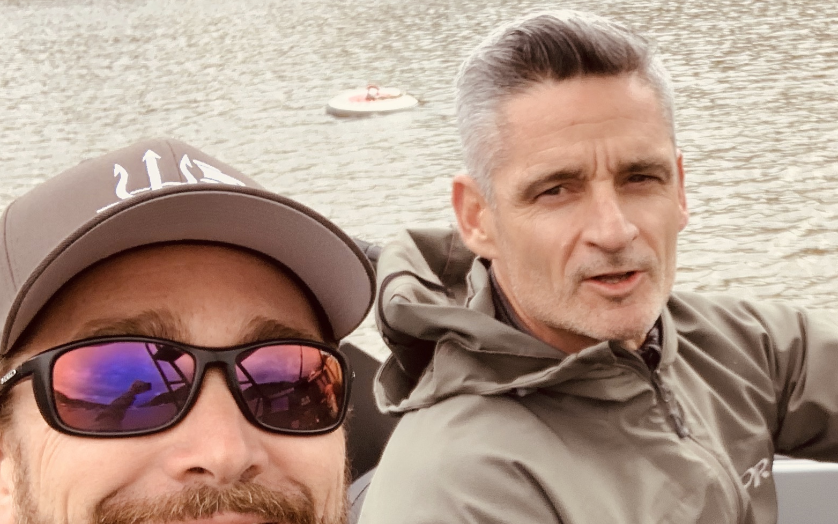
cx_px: 610
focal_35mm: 67
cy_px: 443
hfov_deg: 30.2
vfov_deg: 19.2
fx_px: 1530
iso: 32
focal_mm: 2.87
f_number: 2.2
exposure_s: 1/121
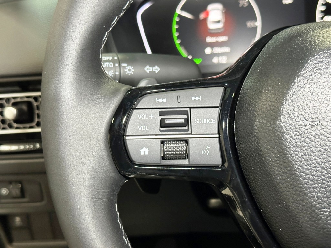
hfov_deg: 39.7
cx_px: 166
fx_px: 459
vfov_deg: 30.3
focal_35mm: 48
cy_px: 124
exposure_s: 1/40
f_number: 1.78
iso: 400
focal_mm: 6.86
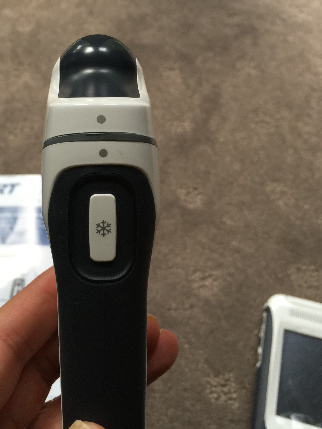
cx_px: 111
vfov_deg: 47.7
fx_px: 484
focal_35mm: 39
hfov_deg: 36.5
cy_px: 182
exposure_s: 1/33
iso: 40
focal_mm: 4.15
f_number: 2.2
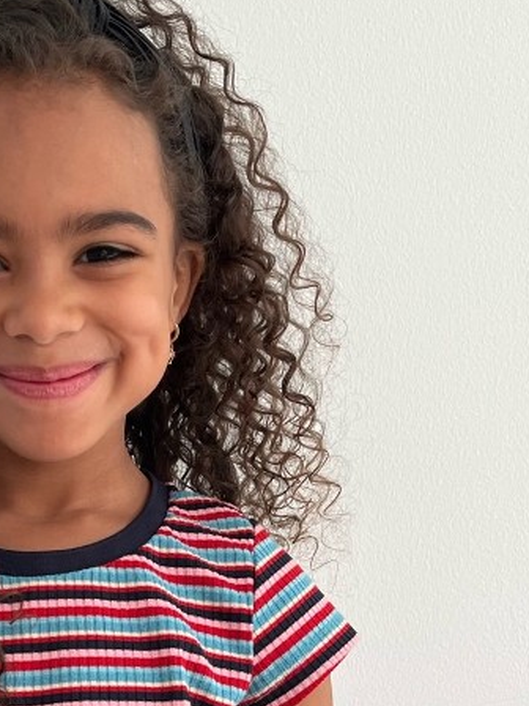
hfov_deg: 24.6
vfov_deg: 31.0
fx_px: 1182
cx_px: 66
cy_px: 690
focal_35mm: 58
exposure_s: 1/121
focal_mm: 5.1
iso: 40
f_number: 1.6
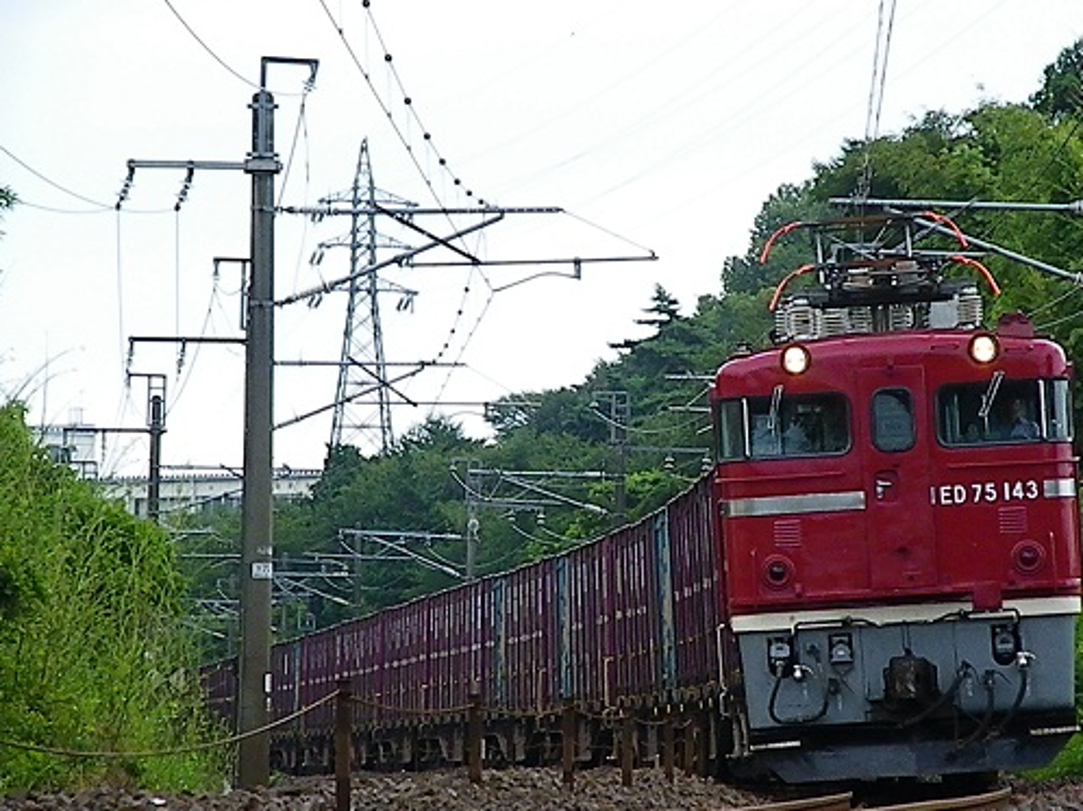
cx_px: 631
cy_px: 420
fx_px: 12133
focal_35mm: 388
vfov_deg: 3.8
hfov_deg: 5.1
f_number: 5.6
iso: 400
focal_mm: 56.9
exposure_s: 1/800
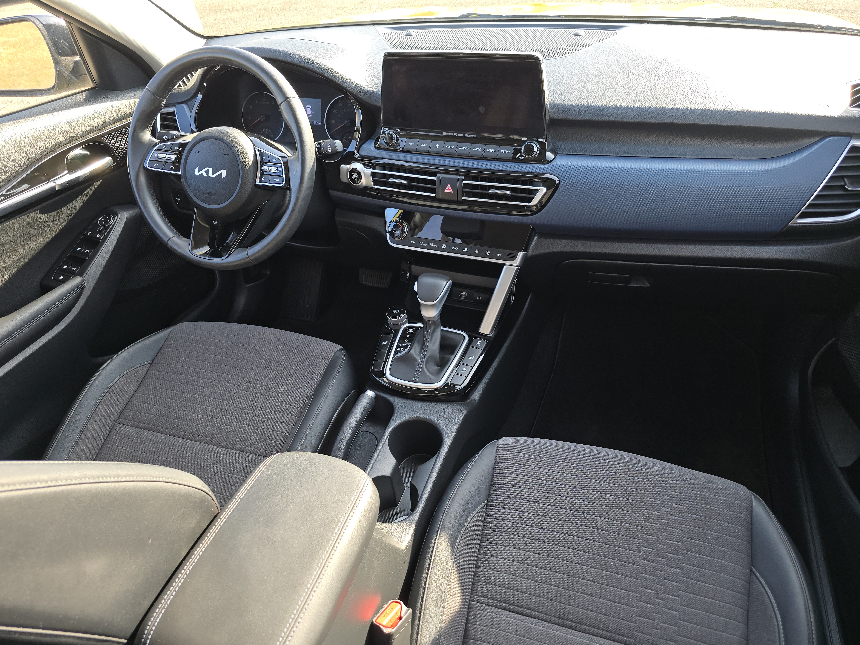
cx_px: 430
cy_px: 322
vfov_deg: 58.9
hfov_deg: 73.9
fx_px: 571
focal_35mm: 23
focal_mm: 6.3
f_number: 1.7
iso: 50
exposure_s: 1/180
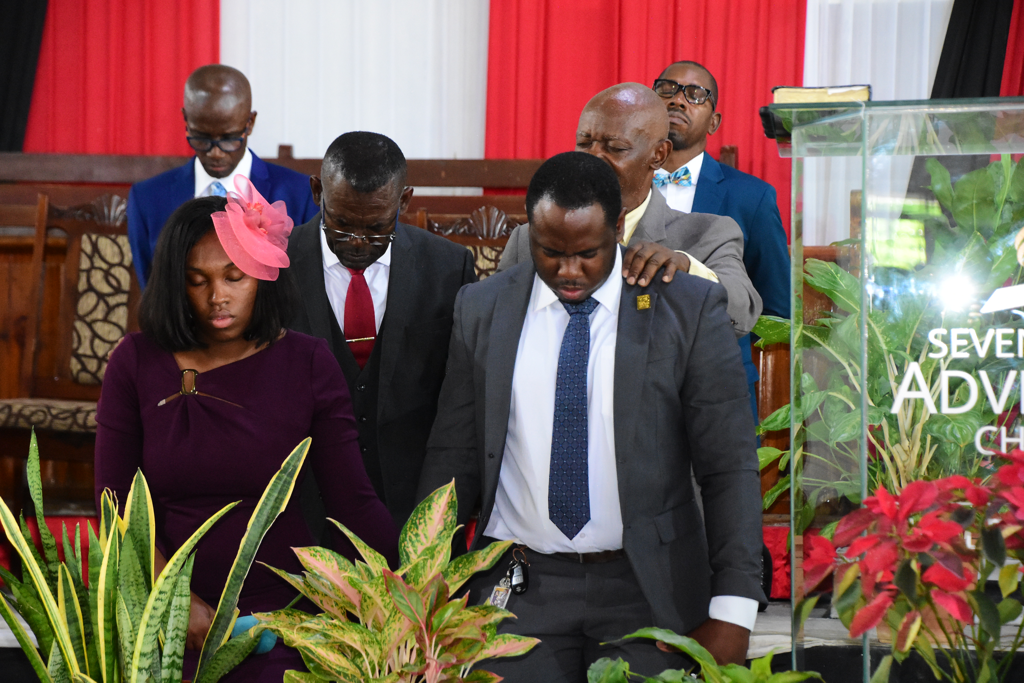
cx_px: 512
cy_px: 342
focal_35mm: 150
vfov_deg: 9.2
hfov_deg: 13.7
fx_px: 4268
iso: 4000
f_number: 5.6
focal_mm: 100
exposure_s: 1/80
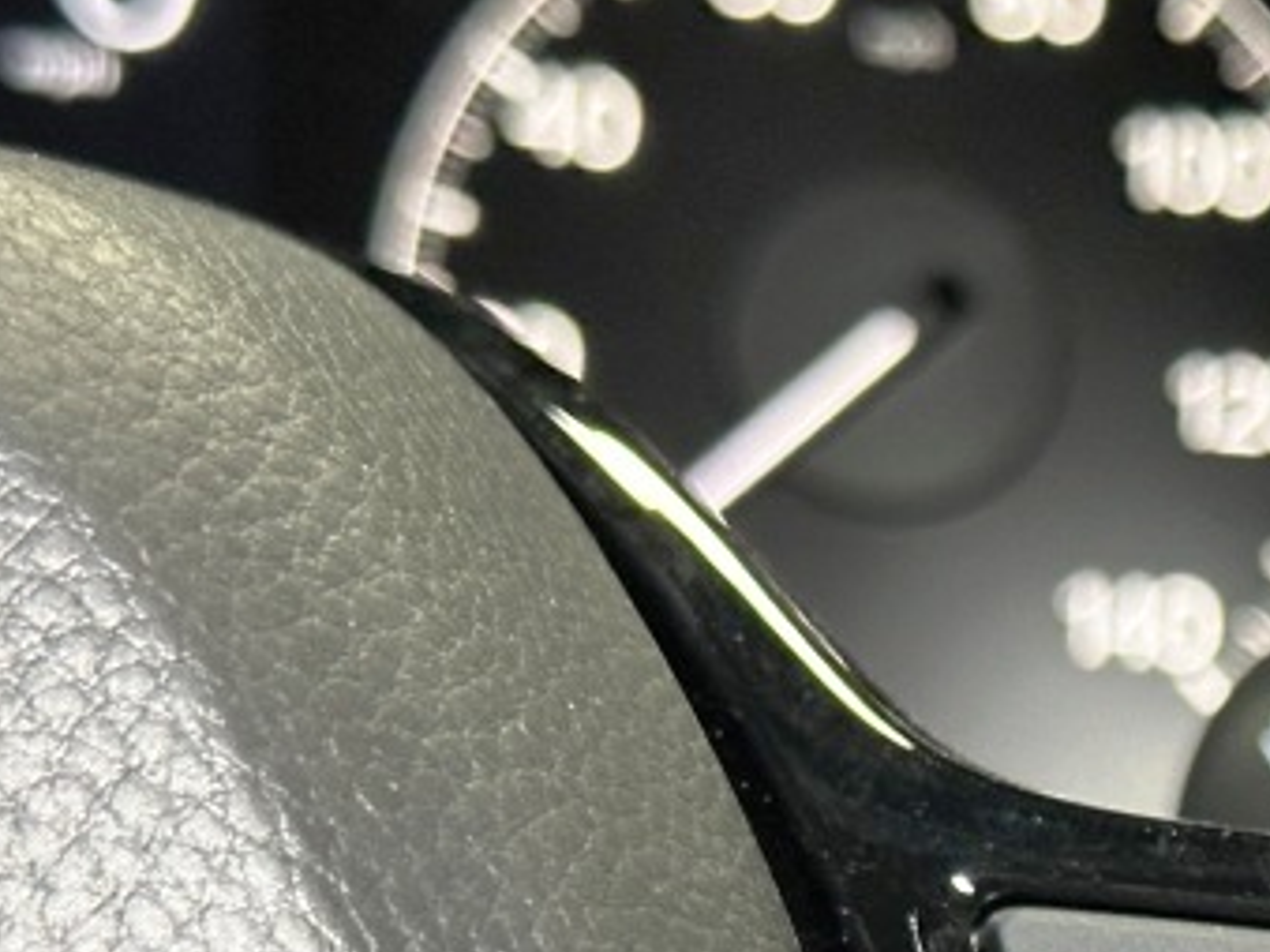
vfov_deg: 9.9
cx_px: 1652
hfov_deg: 13.1
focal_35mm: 145
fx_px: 5318
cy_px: 1372
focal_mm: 6.86
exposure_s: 1/40
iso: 400
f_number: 1.78
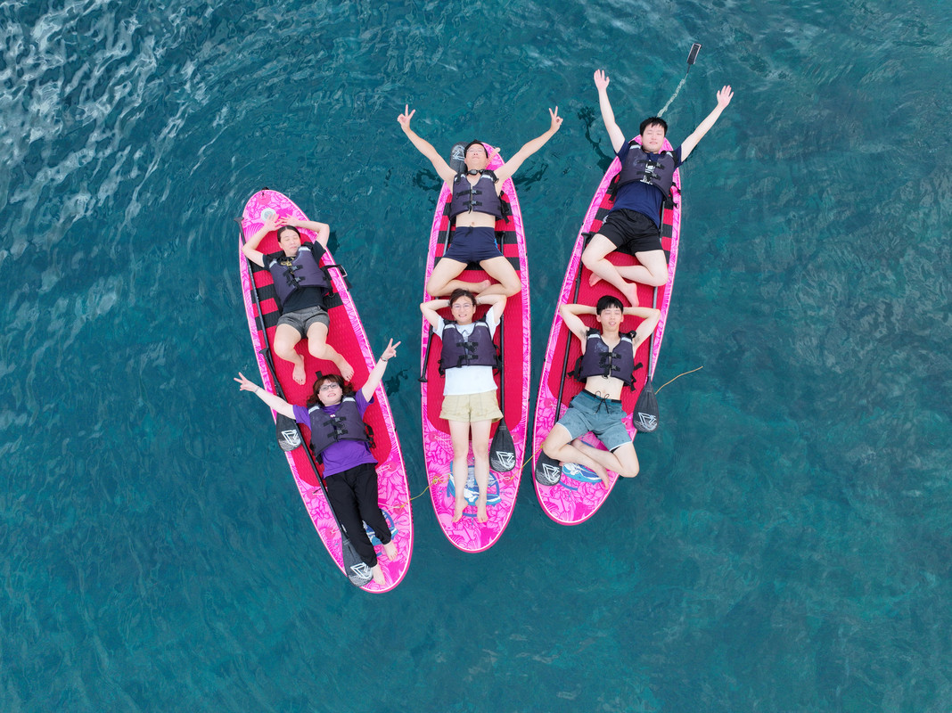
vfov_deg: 56.8
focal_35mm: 24
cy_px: 356
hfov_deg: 71.6
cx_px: 476
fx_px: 660
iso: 160
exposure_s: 1/200
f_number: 2.8
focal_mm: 12.29
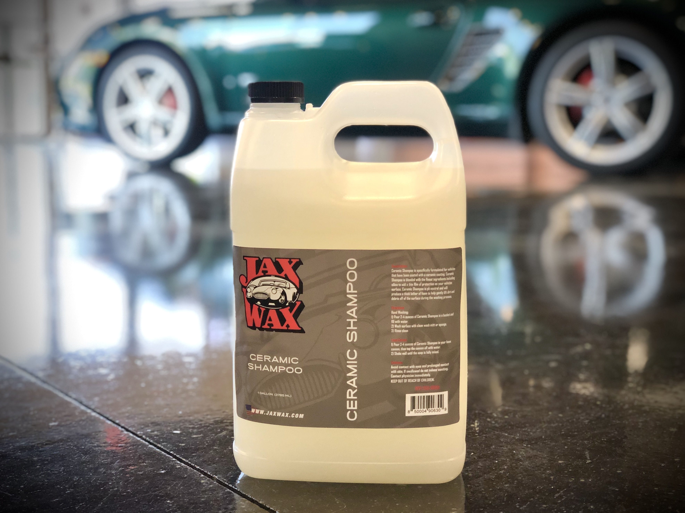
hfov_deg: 36.8
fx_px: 1029
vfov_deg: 28.0
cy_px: 256
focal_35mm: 52
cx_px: 342
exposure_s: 1/40
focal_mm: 6
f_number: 2.4
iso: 100
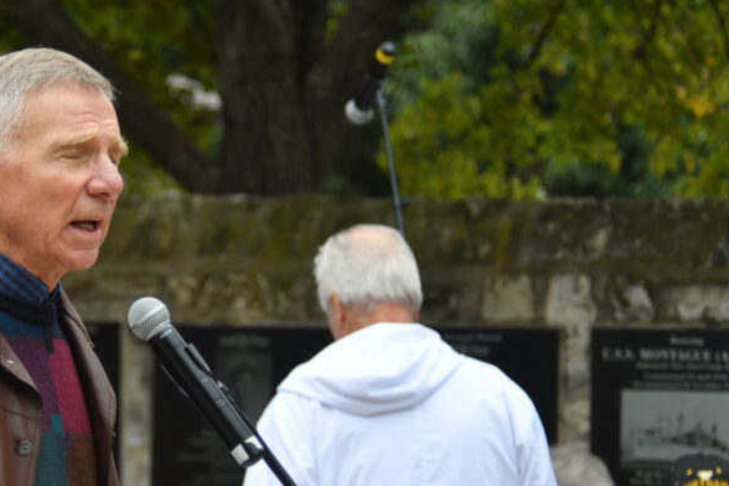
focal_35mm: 353
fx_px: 7145
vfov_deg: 3.9
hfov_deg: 5.8
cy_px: 366
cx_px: 183
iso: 400
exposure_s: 1/640
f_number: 5
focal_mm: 135
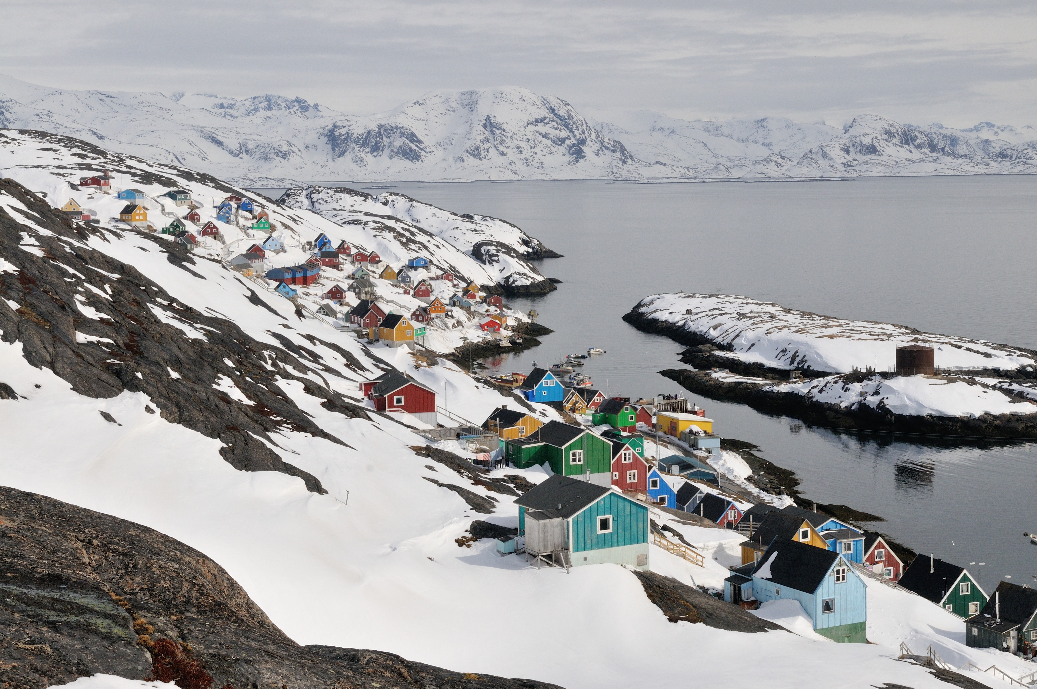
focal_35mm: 60
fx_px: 1726
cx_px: 518
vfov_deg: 22.6
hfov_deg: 33.4
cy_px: 344
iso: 200
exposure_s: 1/640
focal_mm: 40
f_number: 13
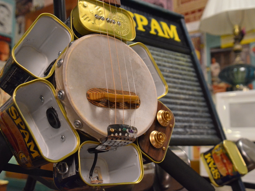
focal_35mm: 42
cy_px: 94
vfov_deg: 34.7
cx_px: 115
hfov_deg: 45.2
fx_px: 306
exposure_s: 1/125
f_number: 5.6
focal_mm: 25
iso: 5000
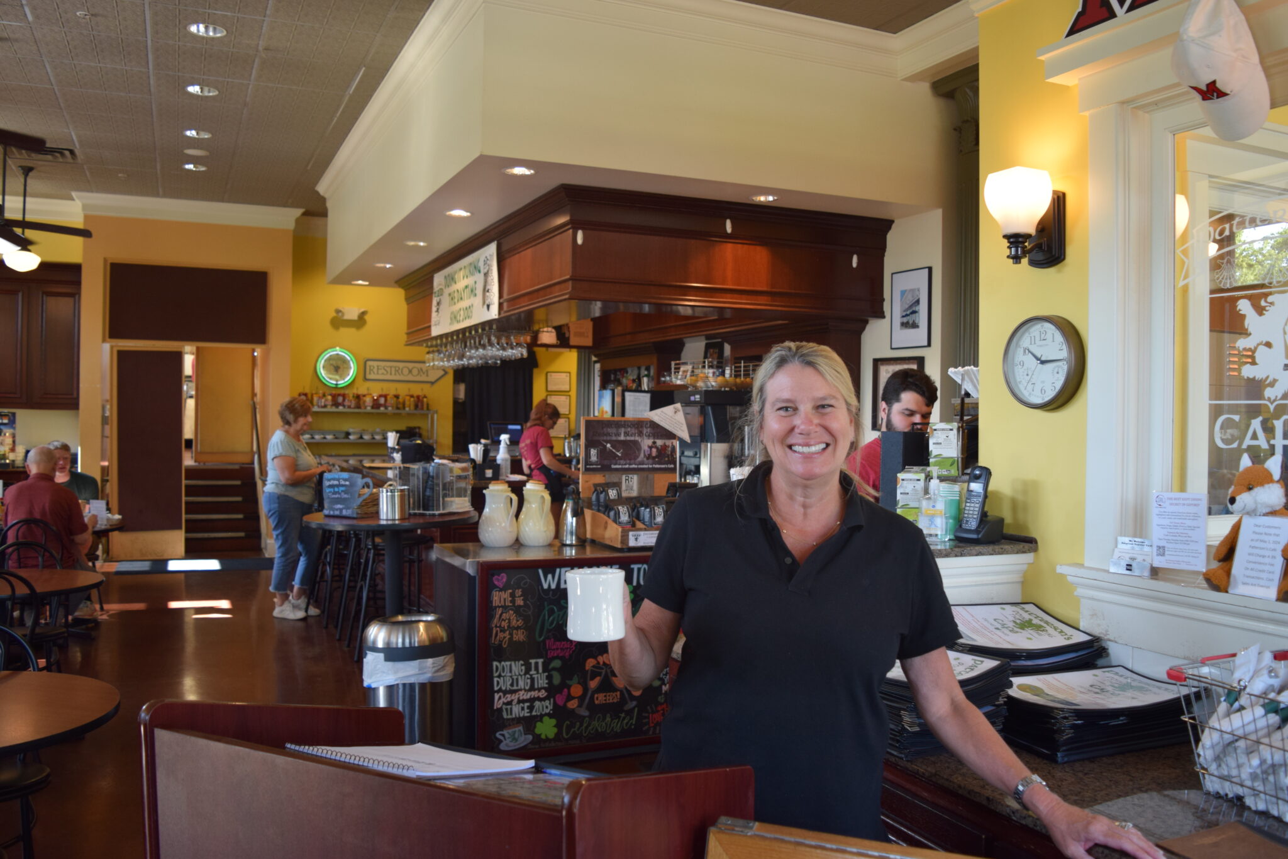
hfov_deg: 61.9
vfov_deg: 43.6
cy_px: 430
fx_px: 1073
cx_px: 644
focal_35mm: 30
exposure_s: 1/60
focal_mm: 20
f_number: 4
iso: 450
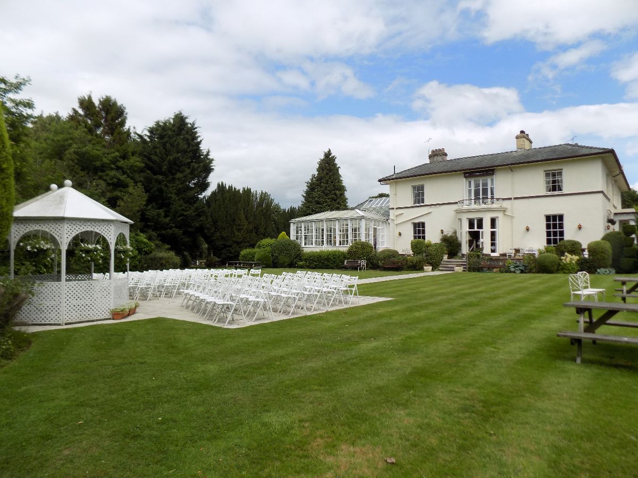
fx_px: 424
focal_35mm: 23
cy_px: 239
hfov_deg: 73.9
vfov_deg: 58.9
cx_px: 319
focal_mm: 4
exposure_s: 1/1500
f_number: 3.1
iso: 80
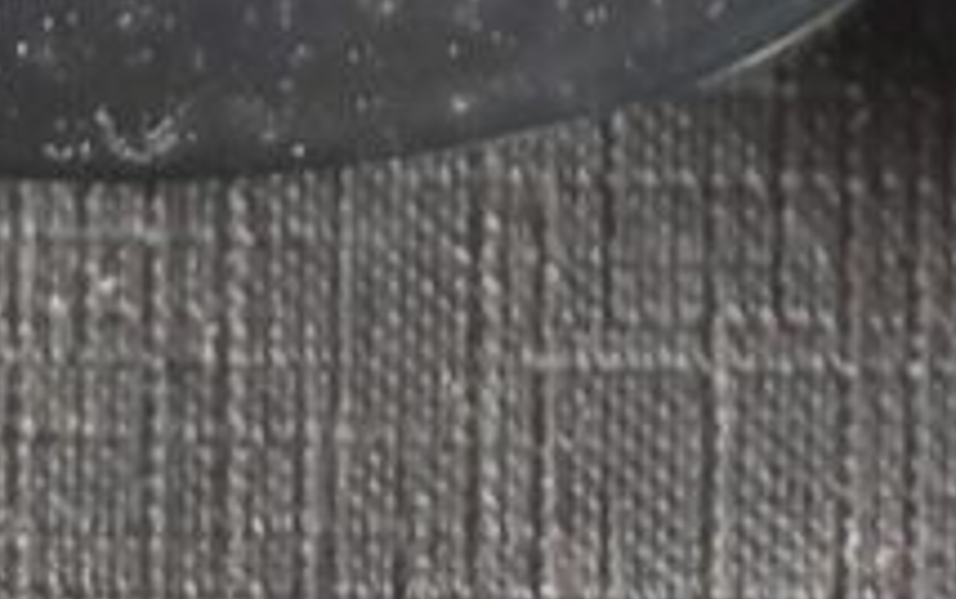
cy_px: -2007
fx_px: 3102
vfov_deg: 7.1
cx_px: 348
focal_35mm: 119
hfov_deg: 17.5
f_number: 1.9
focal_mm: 3.94
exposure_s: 1/60
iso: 322
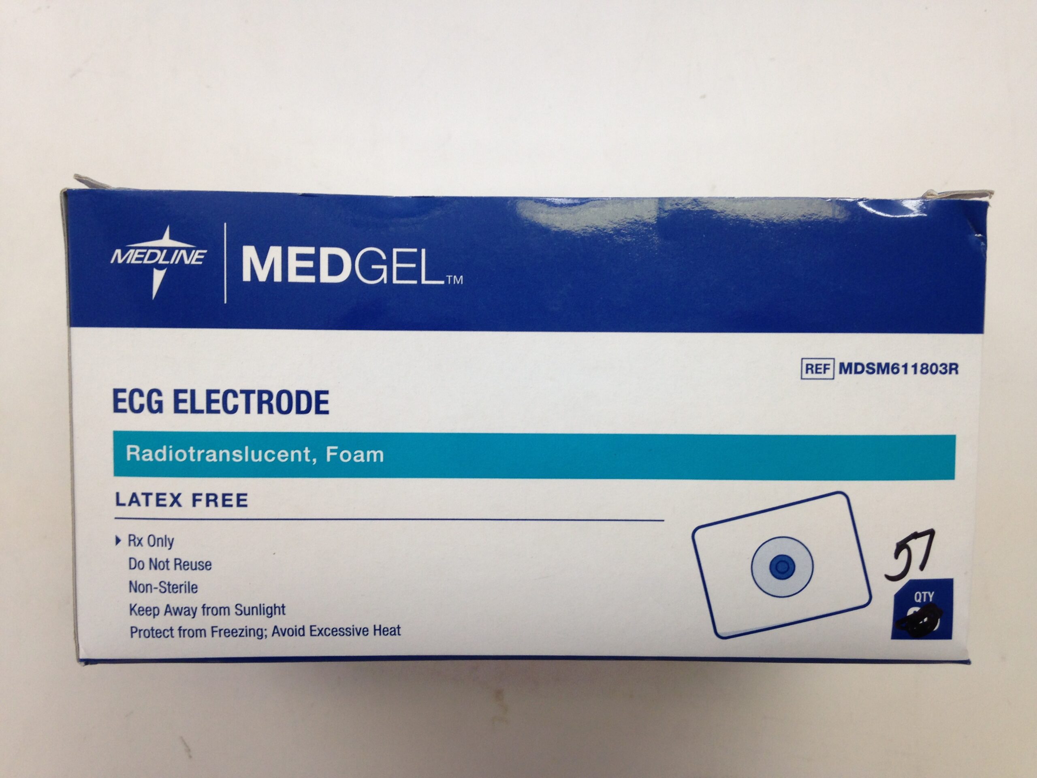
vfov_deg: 42.9
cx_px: 518
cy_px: 389
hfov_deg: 55.4
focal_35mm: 33
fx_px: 989
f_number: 2.4
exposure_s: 1/40
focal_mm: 4.12
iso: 50
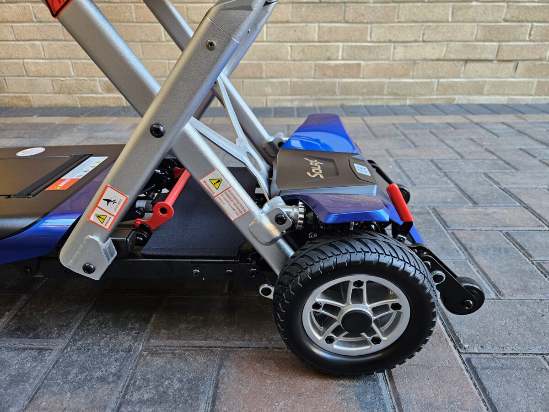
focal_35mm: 23
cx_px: 274
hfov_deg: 73.9
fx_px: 365
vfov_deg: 58.9
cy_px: 206
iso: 320
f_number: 1.8
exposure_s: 1/100
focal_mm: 5.4
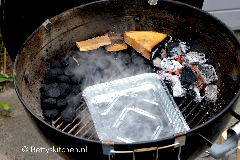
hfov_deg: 27.0
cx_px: 120
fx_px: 500
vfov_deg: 18.2
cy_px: 80
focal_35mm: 75
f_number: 5.6
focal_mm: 50
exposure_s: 1/125
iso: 200
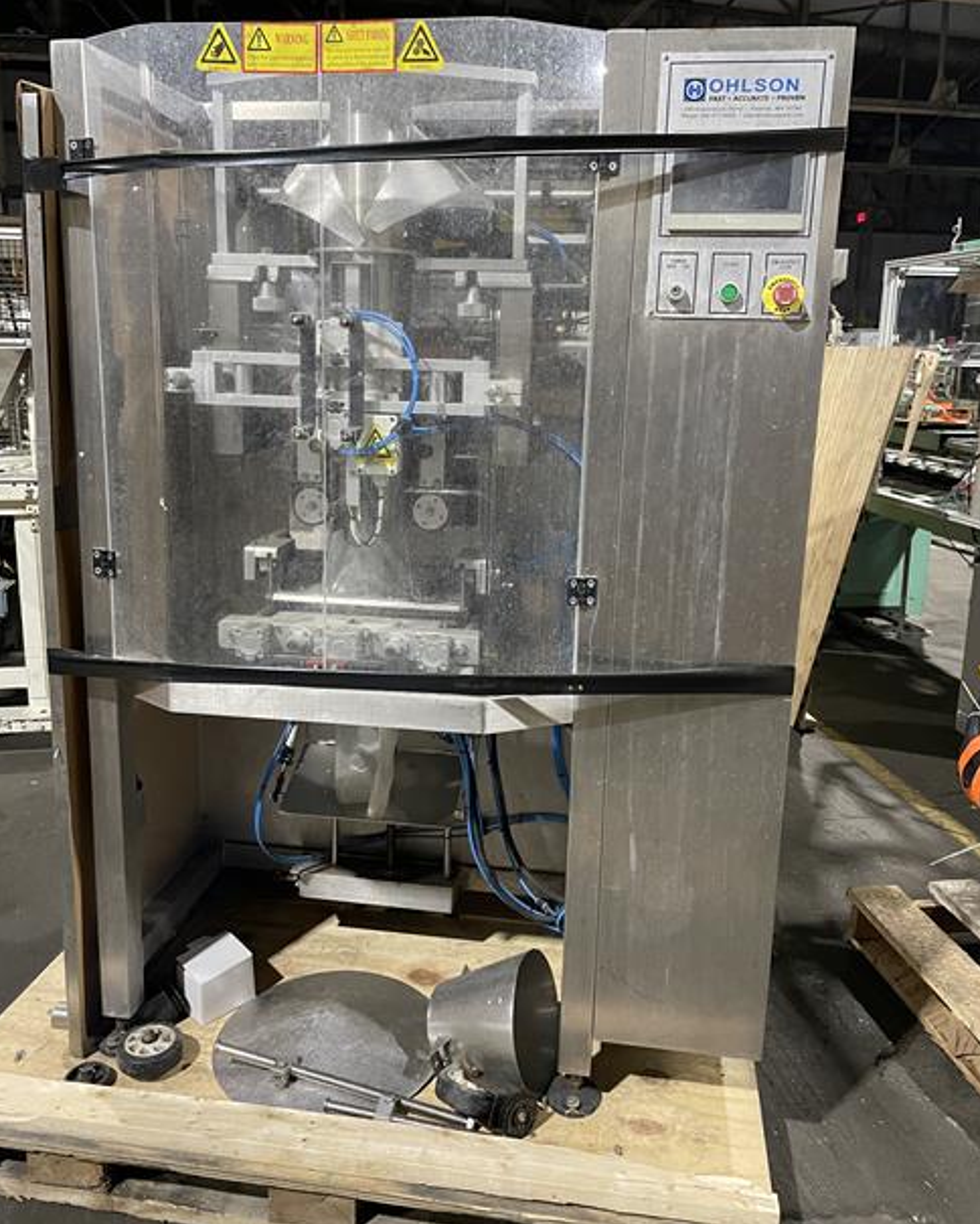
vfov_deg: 62.1
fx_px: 1014
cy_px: 558
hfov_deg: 51.6
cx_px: 488
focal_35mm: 28
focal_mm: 4.2
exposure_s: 1/60
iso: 500
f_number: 1.6
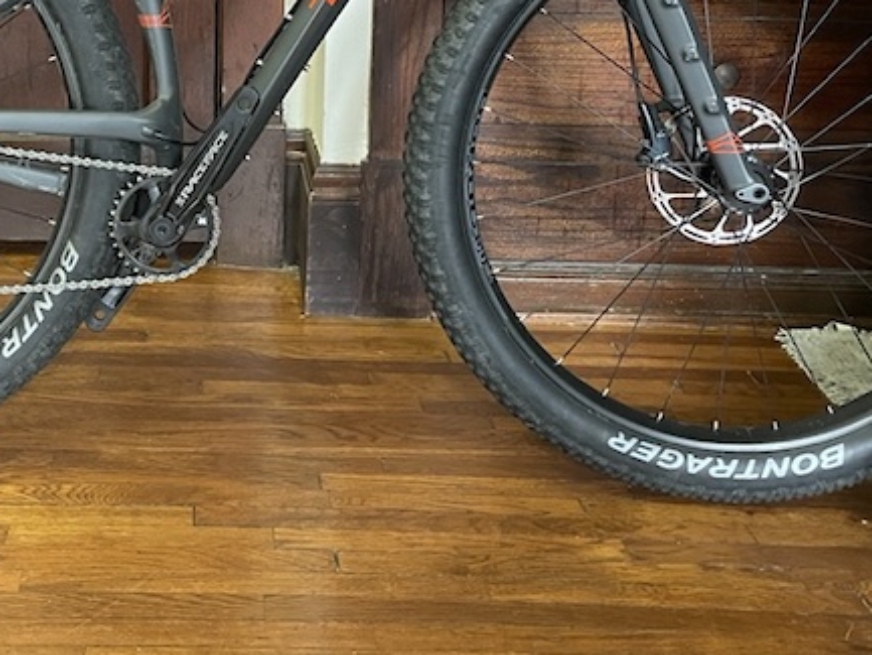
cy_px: 52
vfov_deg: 28.9
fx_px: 1209
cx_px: 262
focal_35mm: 48
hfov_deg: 39.0
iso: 500
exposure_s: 1/43
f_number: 1.6
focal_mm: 4.2
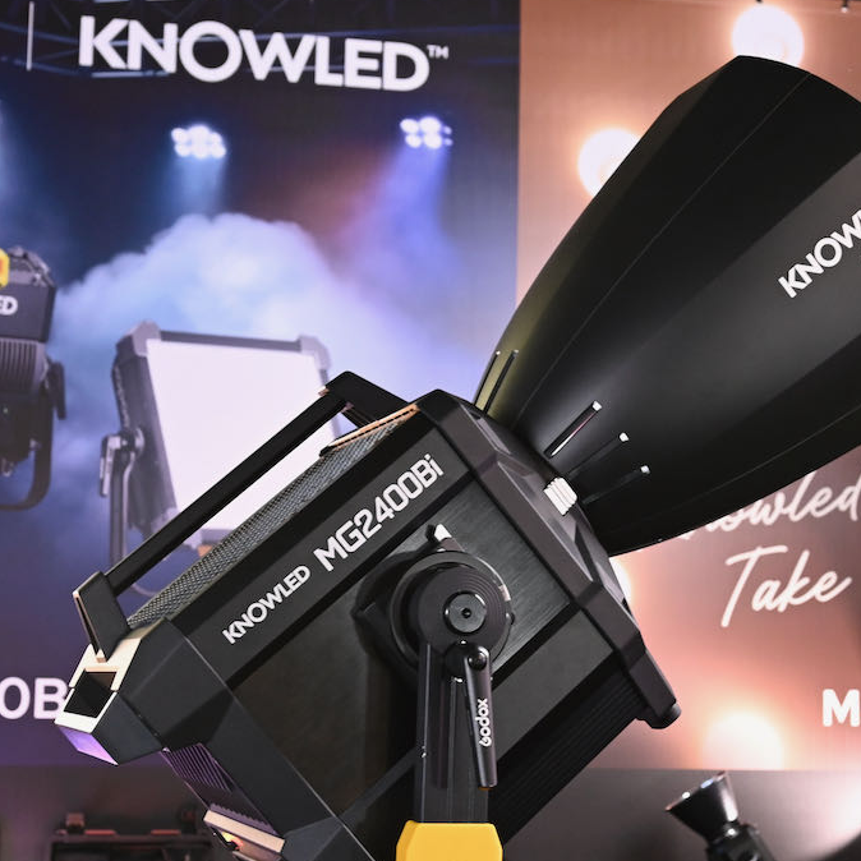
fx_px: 1773
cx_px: 468
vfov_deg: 27.3
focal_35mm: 63
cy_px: 506
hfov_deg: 27.3
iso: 1600
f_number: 5.6
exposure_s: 1/100
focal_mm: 26
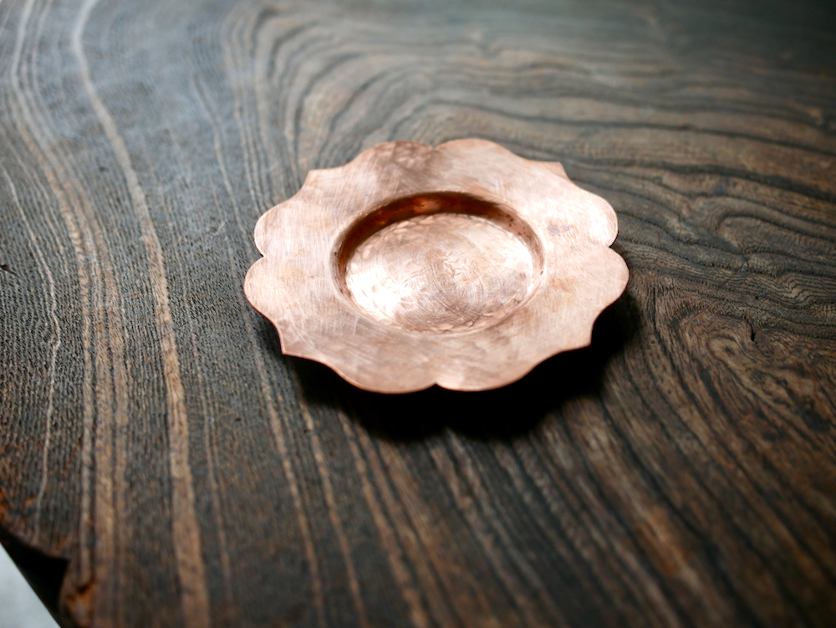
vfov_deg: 36.0
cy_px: 314
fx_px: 966
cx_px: 418
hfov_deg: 46.8
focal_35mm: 40
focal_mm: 20
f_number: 2.5
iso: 200
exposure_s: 1/160
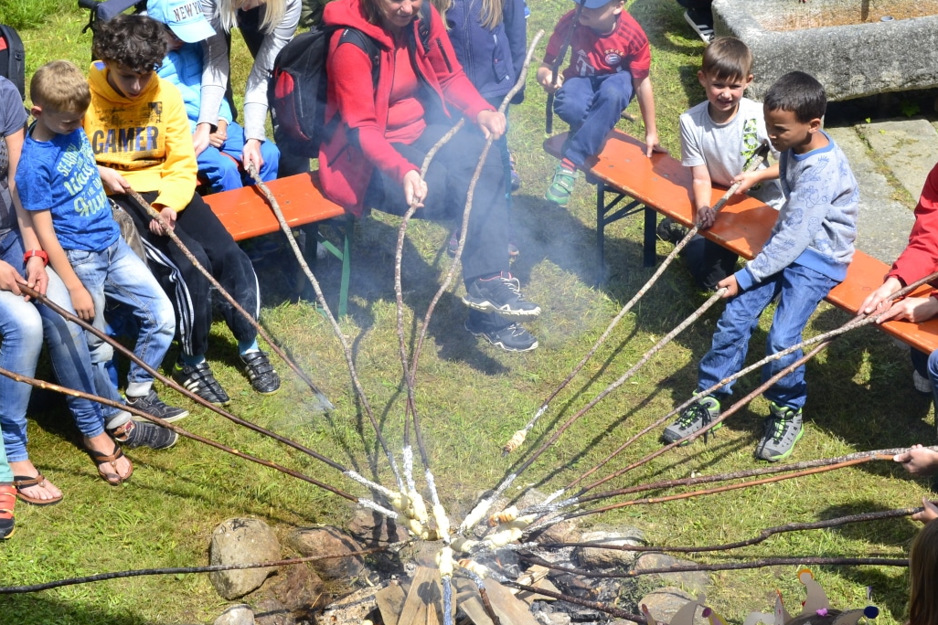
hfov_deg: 26.4
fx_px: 1999
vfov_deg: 17.8
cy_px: 262
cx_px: 464
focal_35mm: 77
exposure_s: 1/400
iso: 400
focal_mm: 35
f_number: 11
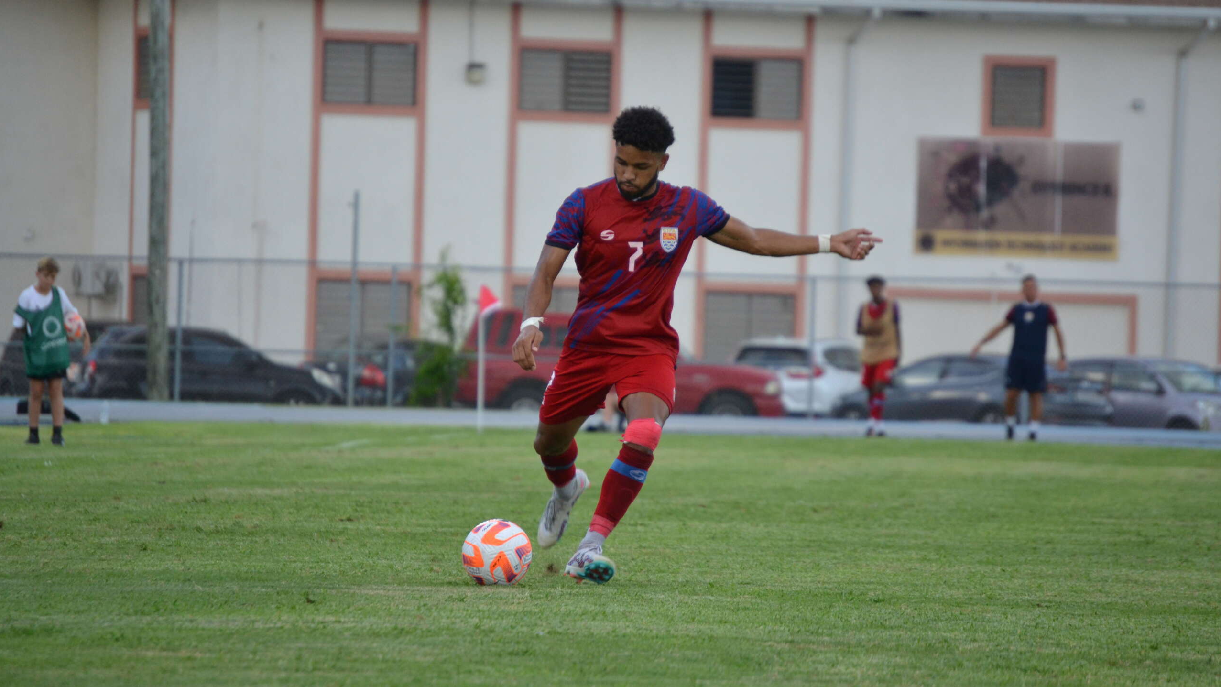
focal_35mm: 315
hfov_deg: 6.9
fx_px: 10199
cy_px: 324
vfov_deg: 3.9
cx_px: 610
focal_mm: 200
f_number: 5.6
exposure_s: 1/500
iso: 900
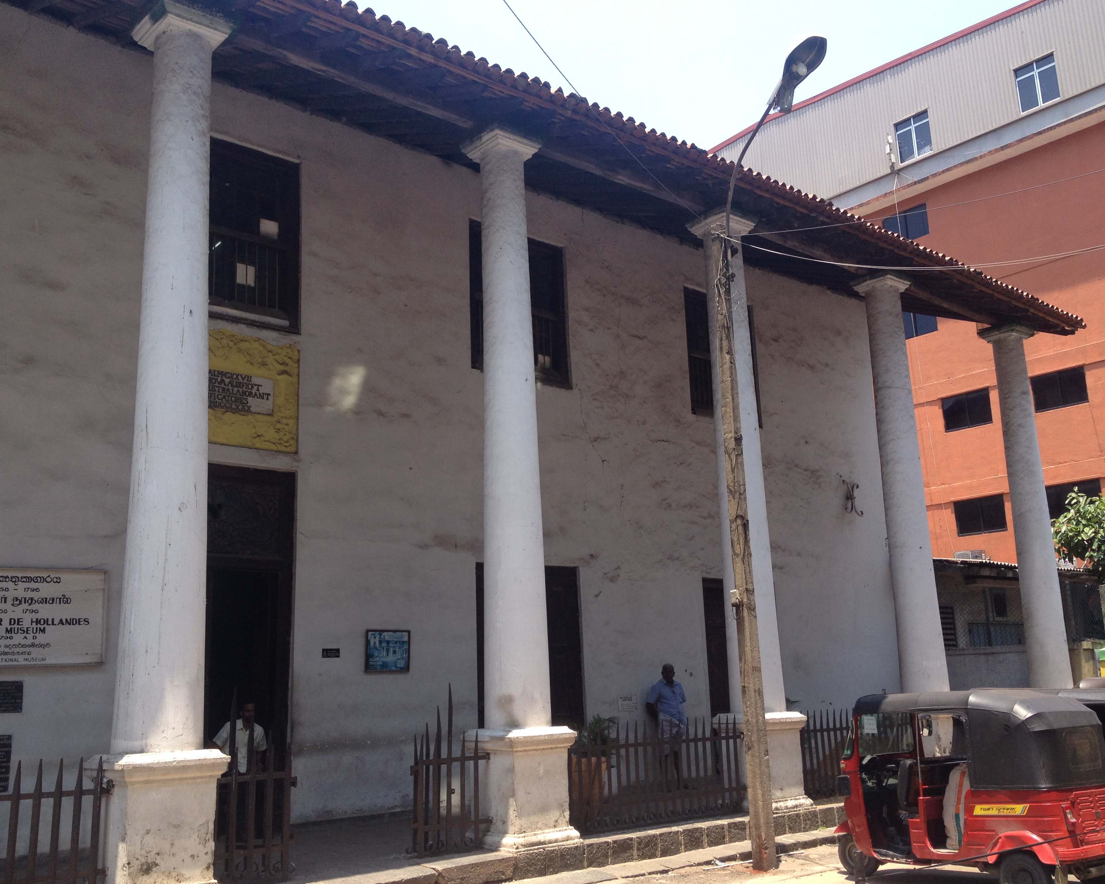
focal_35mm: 37
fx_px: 1210
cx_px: 526
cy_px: 443
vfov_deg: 40.1
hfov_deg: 49.1
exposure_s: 1/635
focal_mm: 4.28
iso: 50
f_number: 2.4
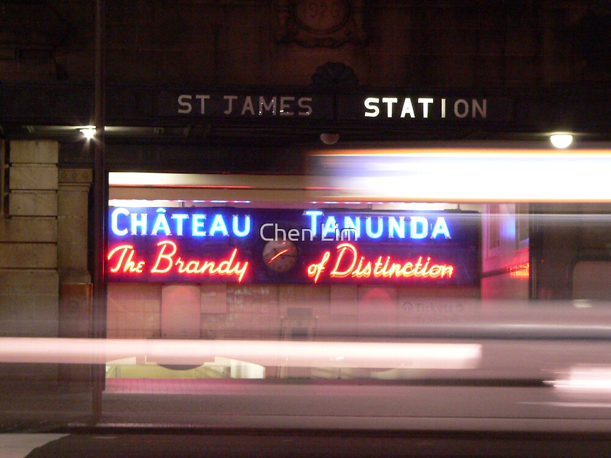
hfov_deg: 14.6
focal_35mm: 135
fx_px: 2383
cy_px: 229
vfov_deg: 11.0
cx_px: 306
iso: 400
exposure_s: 1/3.2
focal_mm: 22.5
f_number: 5.6
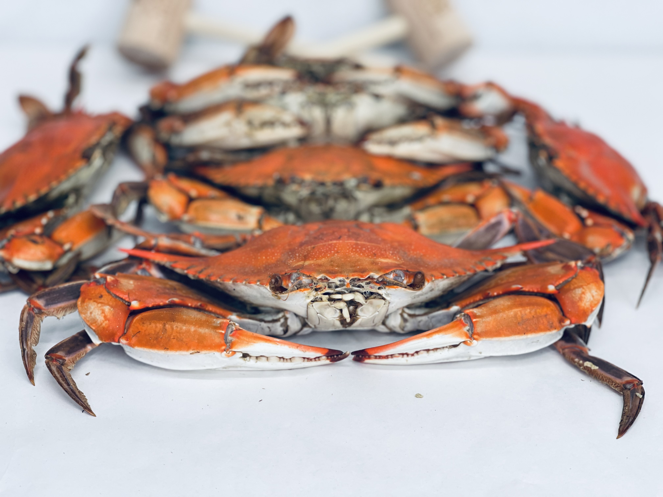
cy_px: 248
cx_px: 332
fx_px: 1226
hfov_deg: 30.3
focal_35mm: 64
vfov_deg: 22.9
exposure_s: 1/120
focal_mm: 7.5
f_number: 2.2
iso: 64
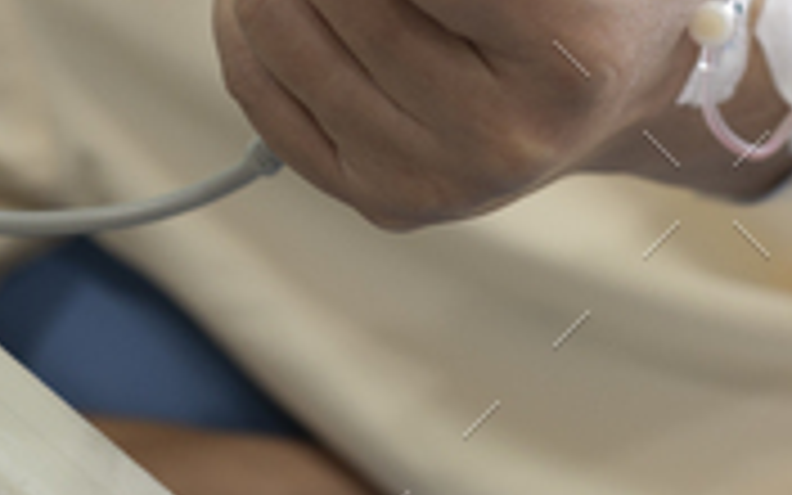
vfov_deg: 11.5
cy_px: -272
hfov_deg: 18.8
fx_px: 2353
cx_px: 684
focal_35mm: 109
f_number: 2.8
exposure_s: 1/160
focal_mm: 32
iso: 320
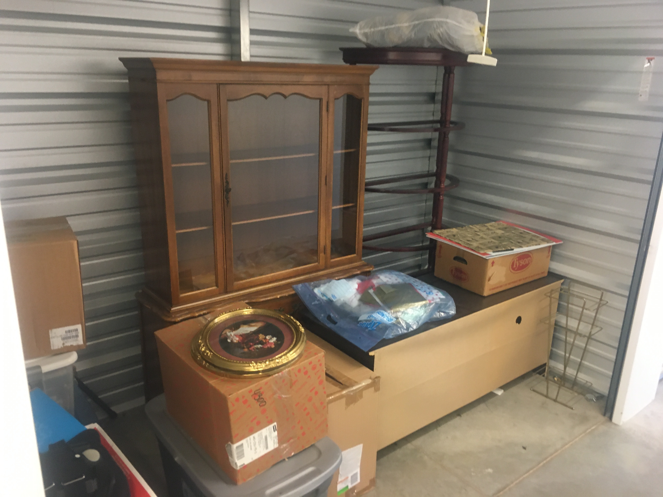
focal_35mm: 29
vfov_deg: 48.2
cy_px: 248
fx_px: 555
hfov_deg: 61.7
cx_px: 332
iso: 200
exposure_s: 1/24
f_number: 2.2
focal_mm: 4.15
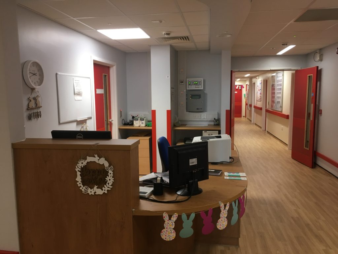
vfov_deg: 48.2
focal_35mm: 29
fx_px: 283
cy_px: 127
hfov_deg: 61.7
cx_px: 169
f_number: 2.2
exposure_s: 1/33
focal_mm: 4.15
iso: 100
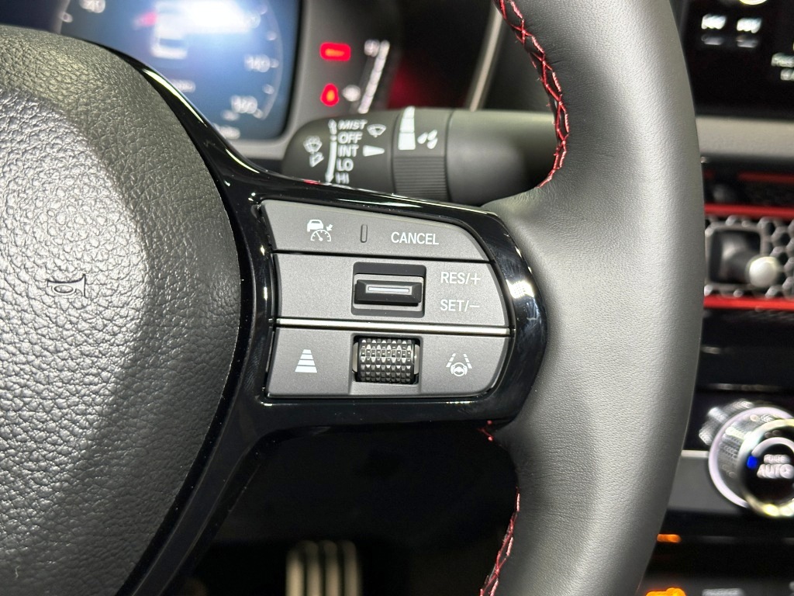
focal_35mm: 48
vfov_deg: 30.3
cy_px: 298
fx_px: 1101
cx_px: 397
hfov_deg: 39.7
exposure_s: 1/40
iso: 400
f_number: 1.78
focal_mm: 6.86
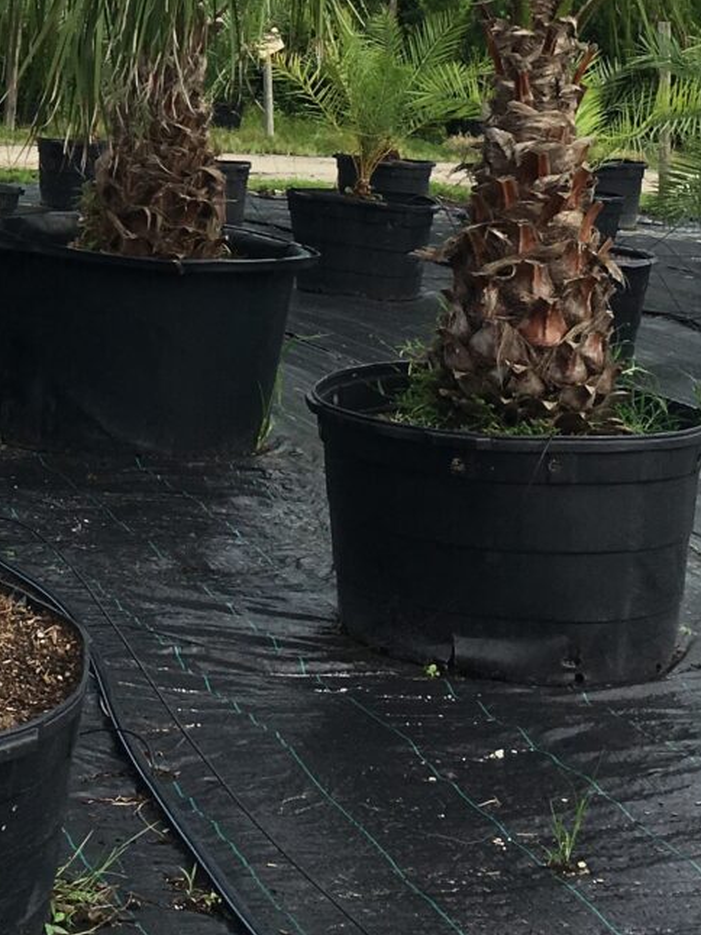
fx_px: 2486
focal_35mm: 92
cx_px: -74
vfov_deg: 20.1
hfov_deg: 15.6
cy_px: -152
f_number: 2.2
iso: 25
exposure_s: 1/927
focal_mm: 4.15
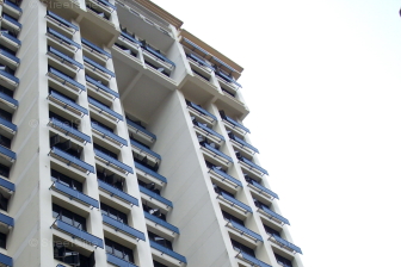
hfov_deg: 31.5
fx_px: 702
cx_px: 118
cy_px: 244
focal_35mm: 63
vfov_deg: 21.1
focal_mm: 6.2
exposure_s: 1/160
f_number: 5.6
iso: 80
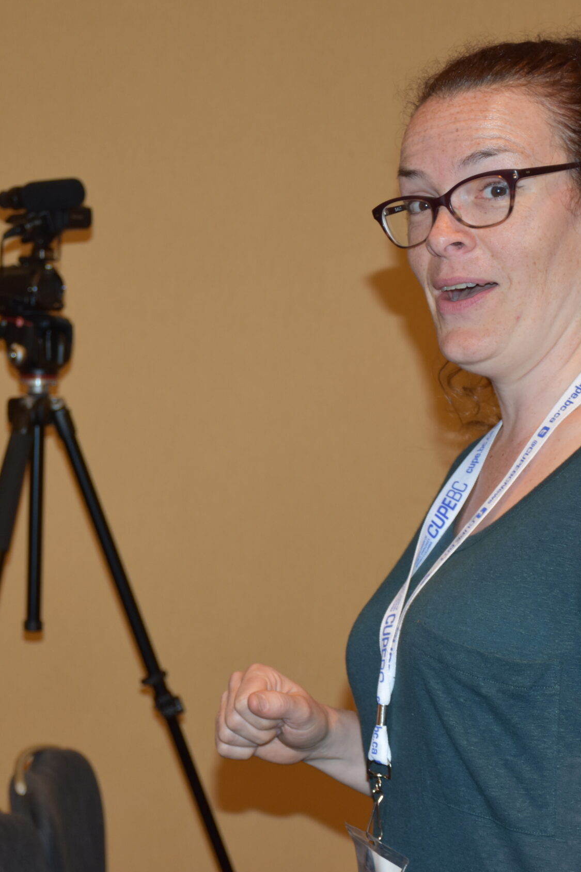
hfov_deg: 14.9
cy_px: 440
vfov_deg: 22.4
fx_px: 2203
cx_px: 74
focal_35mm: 91
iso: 640
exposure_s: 1/60
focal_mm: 40
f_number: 4.5
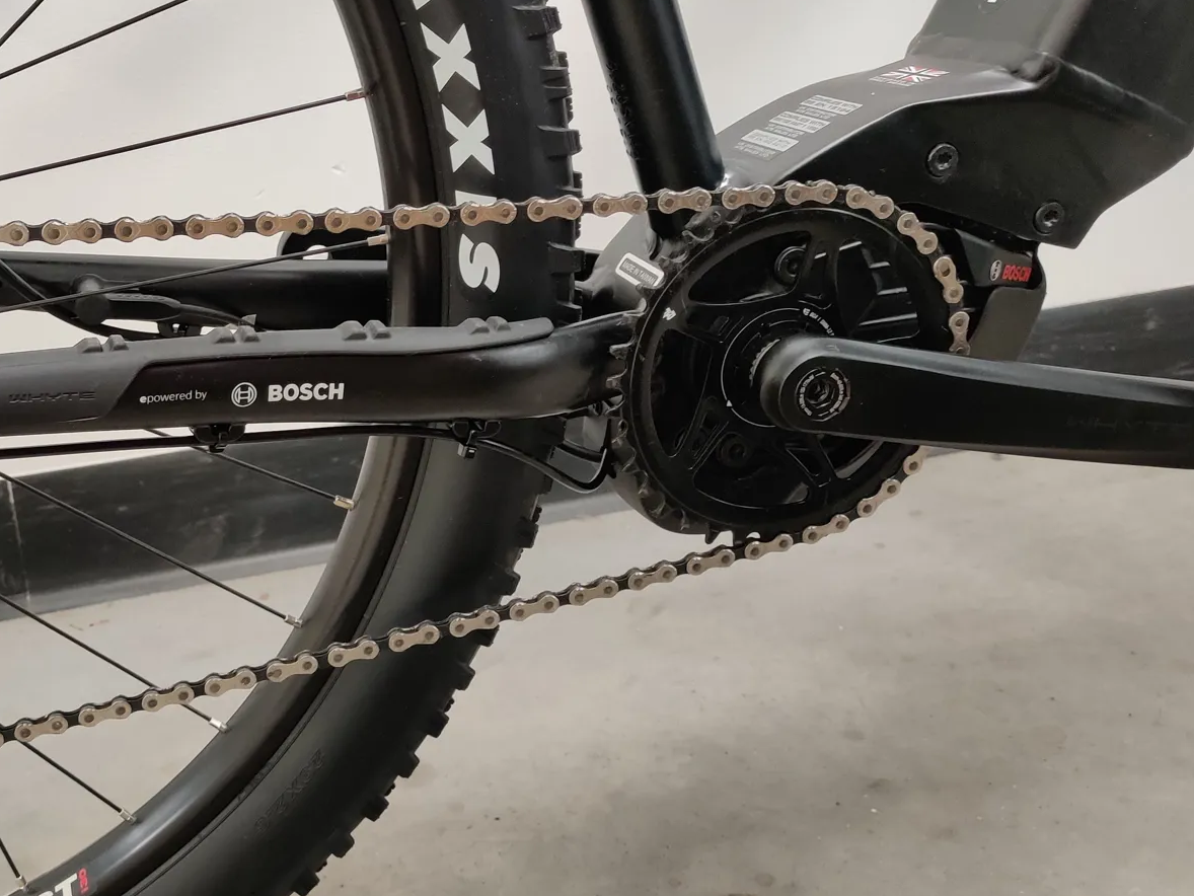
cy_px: 396
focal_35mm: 44
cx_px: 303
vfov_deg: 32.9
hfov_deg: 41.7
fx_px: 1518
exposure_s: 1/50
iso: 400
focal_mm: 4.75
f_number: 1.65
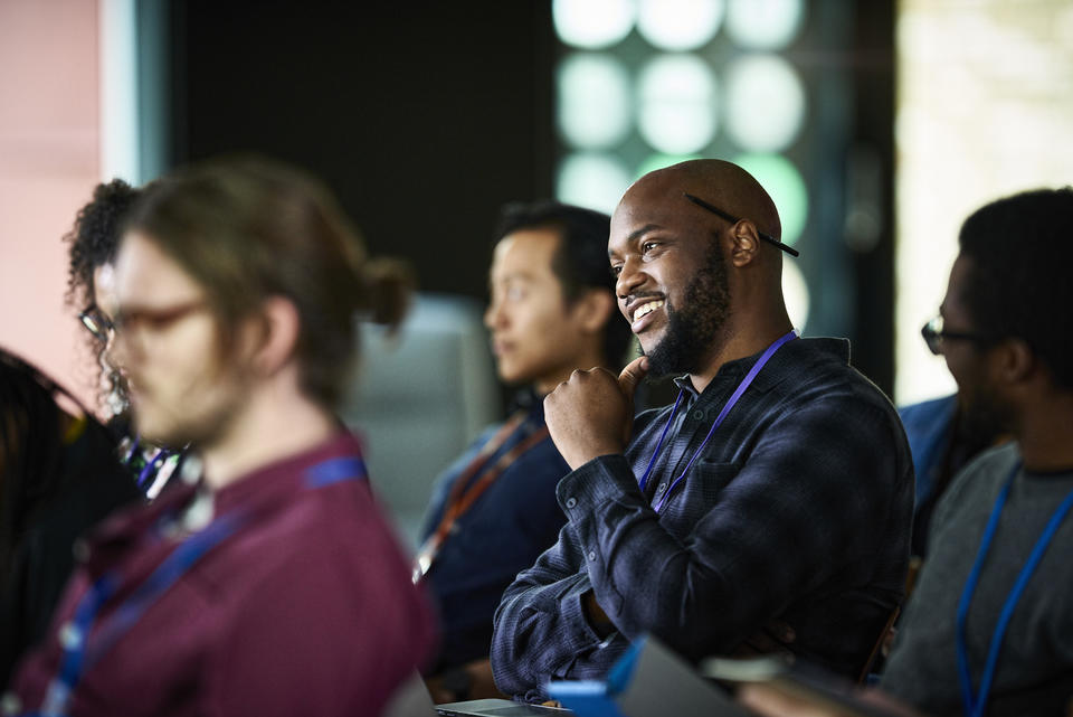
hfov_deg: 10.3
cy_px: 358
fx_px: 5964
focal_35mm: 200
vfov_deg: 6.9
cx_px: 536
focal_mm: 200
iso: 1250
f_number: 2.2
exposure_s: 1/250
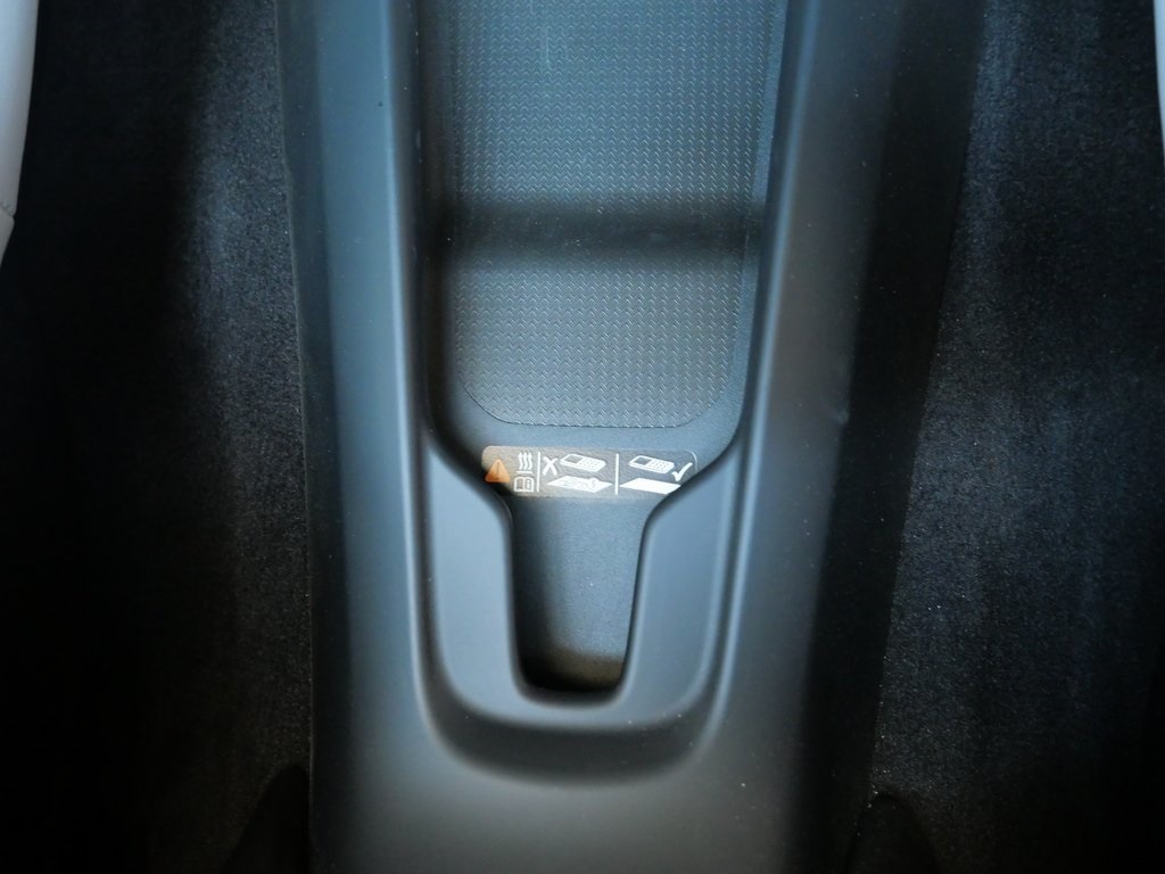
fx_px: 1010
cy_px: 437
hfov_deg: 60.0
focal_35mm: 30
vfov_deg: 46.8
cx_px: 582
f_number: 4
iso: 3200
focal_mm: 15
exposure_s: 1/15
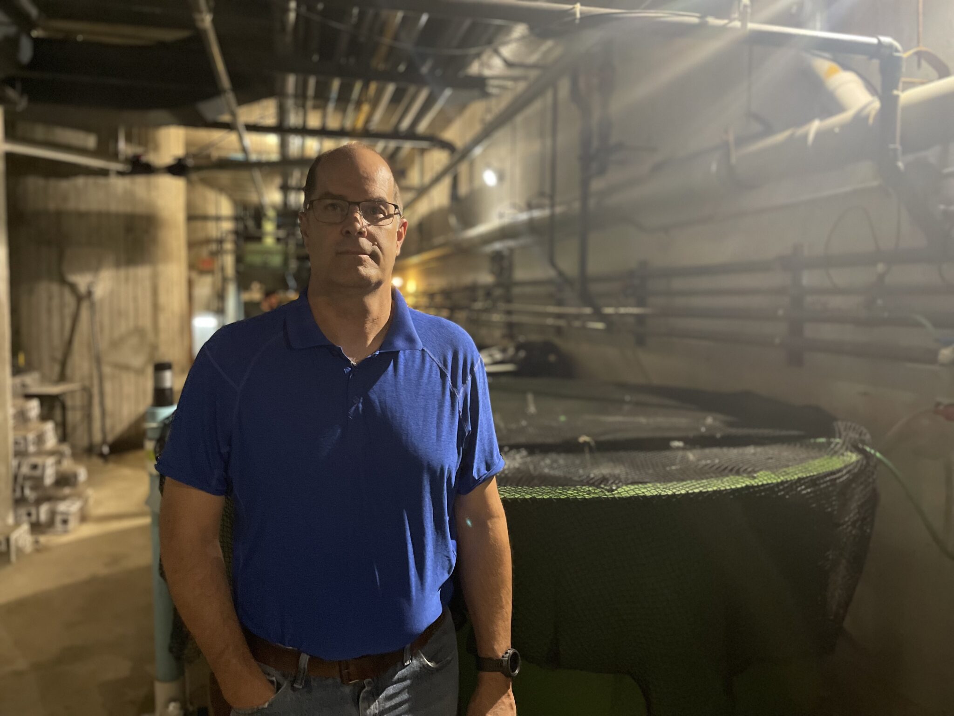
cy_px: 358
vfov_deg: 53.1
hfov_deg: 67.3
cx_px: 477
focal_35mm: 26
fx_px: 717
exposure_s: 1/30
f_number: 1.6
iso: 800
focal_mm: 4.2
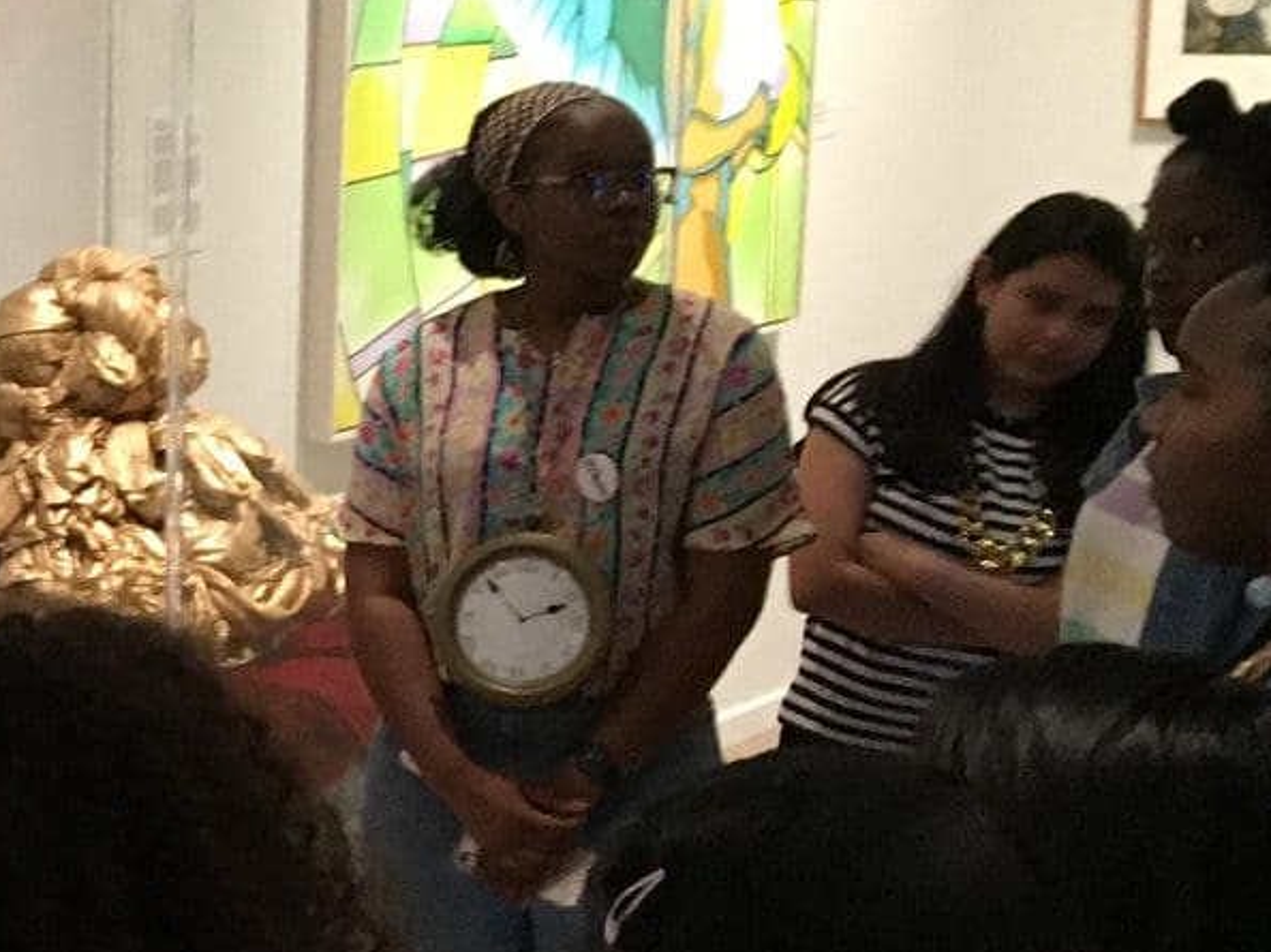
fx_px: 3670
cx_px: -710
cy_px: 676
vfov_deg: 14.7
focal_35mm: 100
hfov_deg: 17.4
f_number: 2.2
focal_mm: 4.15
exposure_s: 1/17
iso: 200
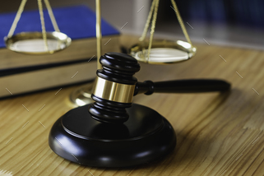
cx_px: 30
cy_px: 31
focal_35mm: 156
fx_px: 1144
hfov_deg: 13.1
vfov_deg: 8.8
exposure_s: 1/160
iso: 200
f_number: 2
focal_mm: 85
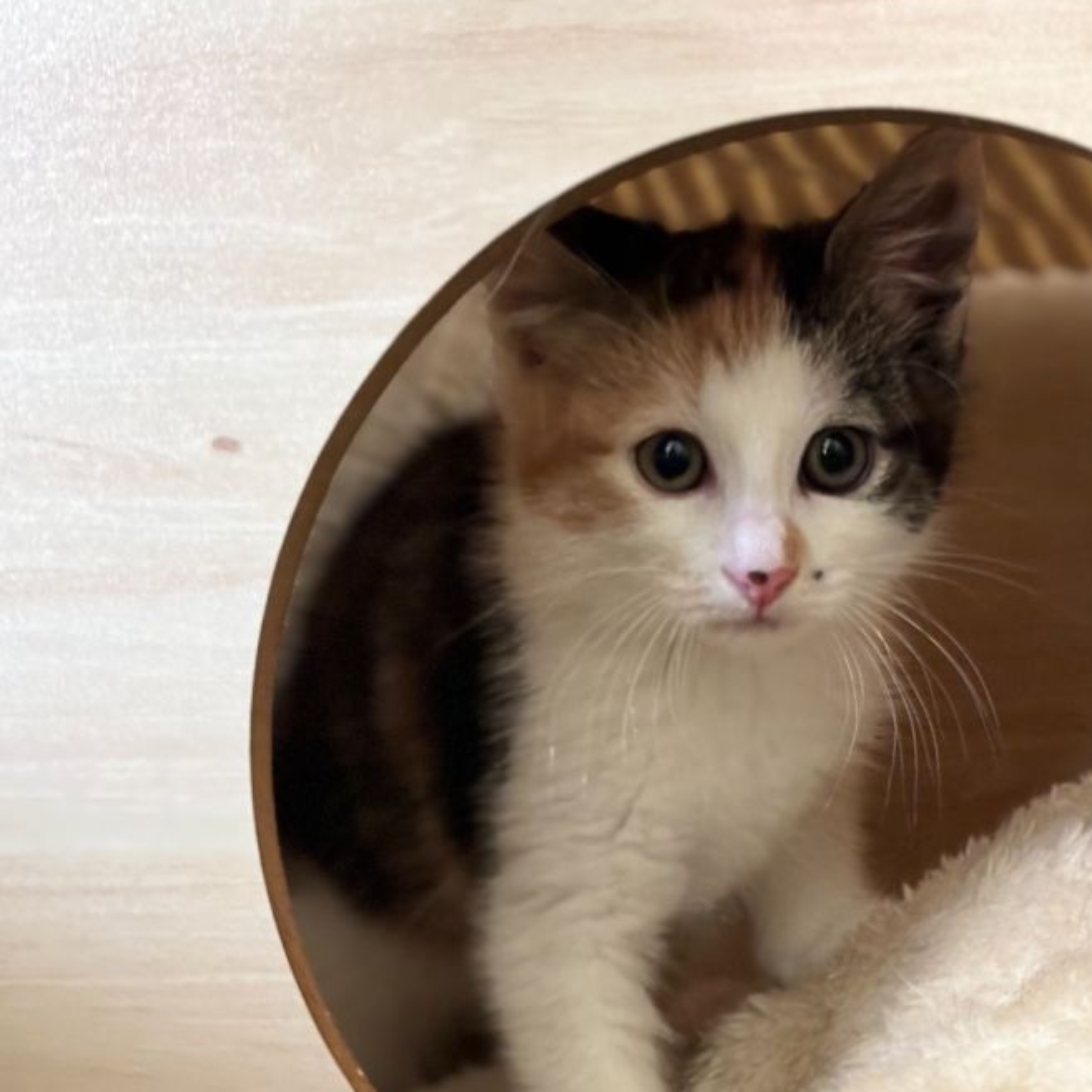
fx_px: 2998
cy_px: 979
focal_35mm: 84
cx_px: 721
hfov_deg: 20.6
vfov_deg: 20.2
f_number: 1.6
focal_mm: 5.96
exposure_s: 1/20
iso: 400
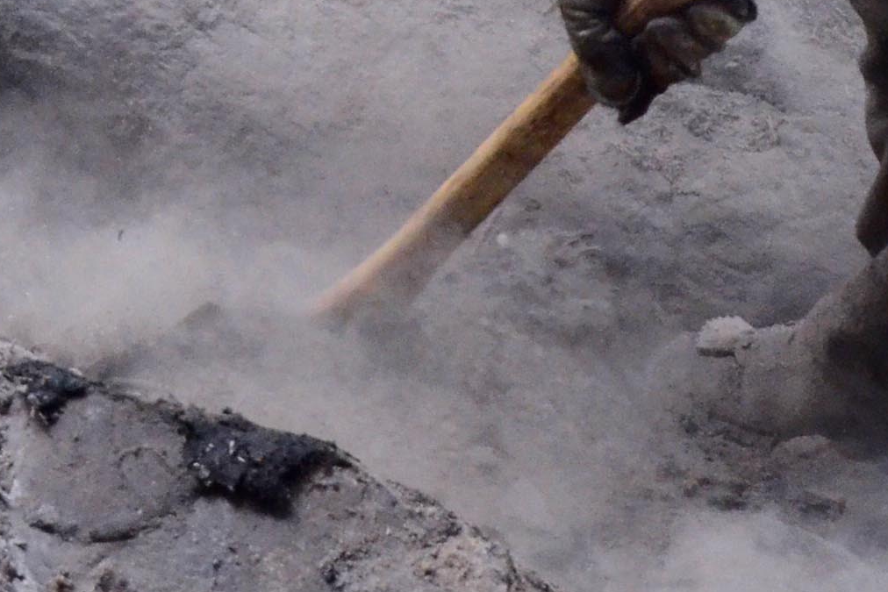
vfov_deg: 7.3
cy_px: -413
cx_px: -335
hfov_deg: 10.8
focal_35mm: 185
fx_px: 4564
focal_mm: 26
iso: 3200
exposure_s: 1/320
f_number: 5
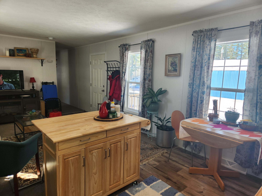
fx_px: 174
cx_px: 131
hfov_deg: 73.9
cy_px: 98
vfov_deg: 58.9
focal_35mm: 23
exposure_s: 1/120
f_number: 1.8
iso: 40
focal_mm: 5.4
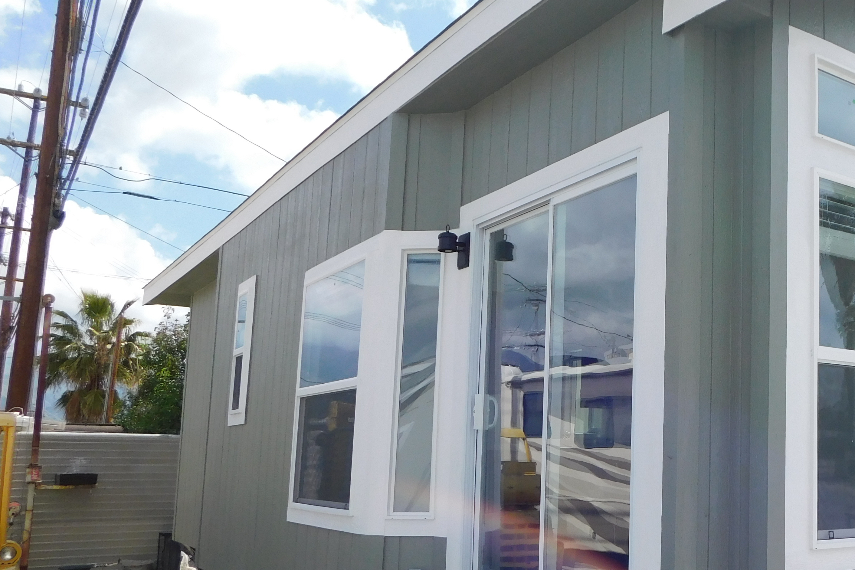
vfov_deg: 34.2
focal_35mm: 39
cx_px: 691
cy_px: 326
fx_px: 926
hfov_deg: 46.8
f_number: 6
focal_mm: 4
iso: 125
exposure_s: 1/400
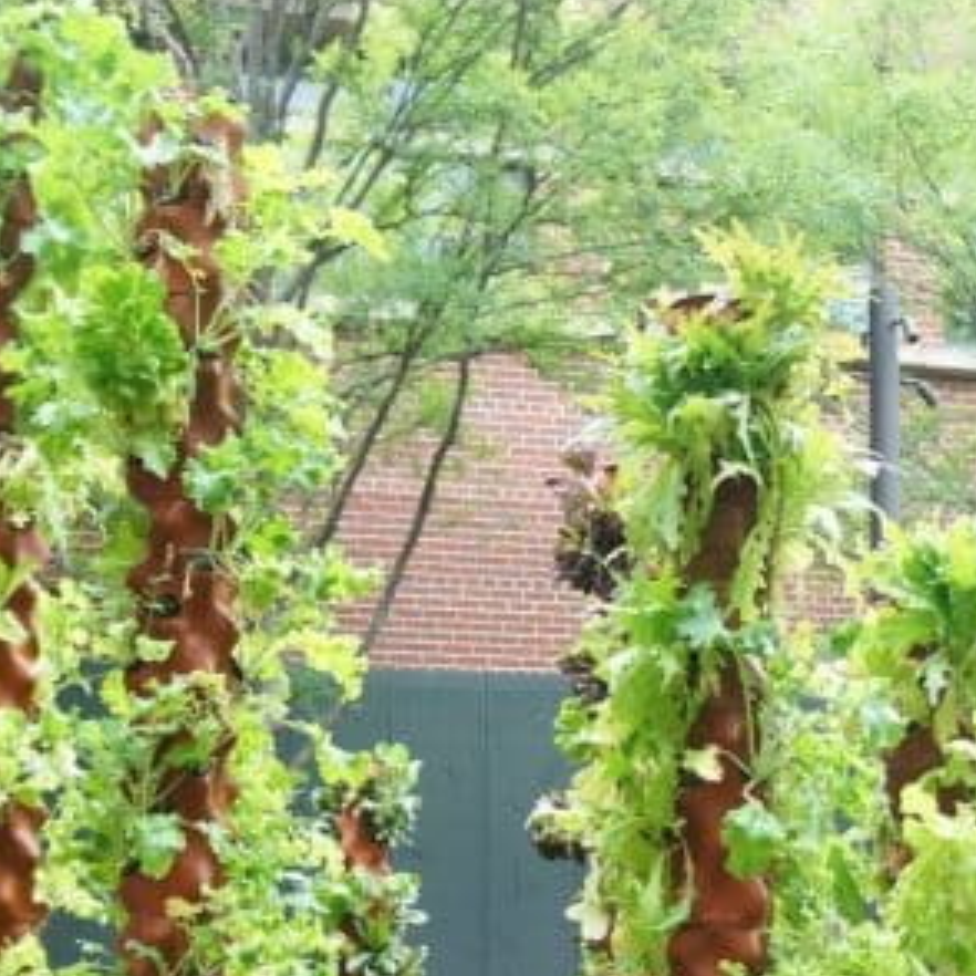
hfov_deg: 21.6
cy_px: 775
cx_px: 581
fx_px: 2552
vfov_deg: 21.4
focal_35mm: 80
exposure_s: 1/40
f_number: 4
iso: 200
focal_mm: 24
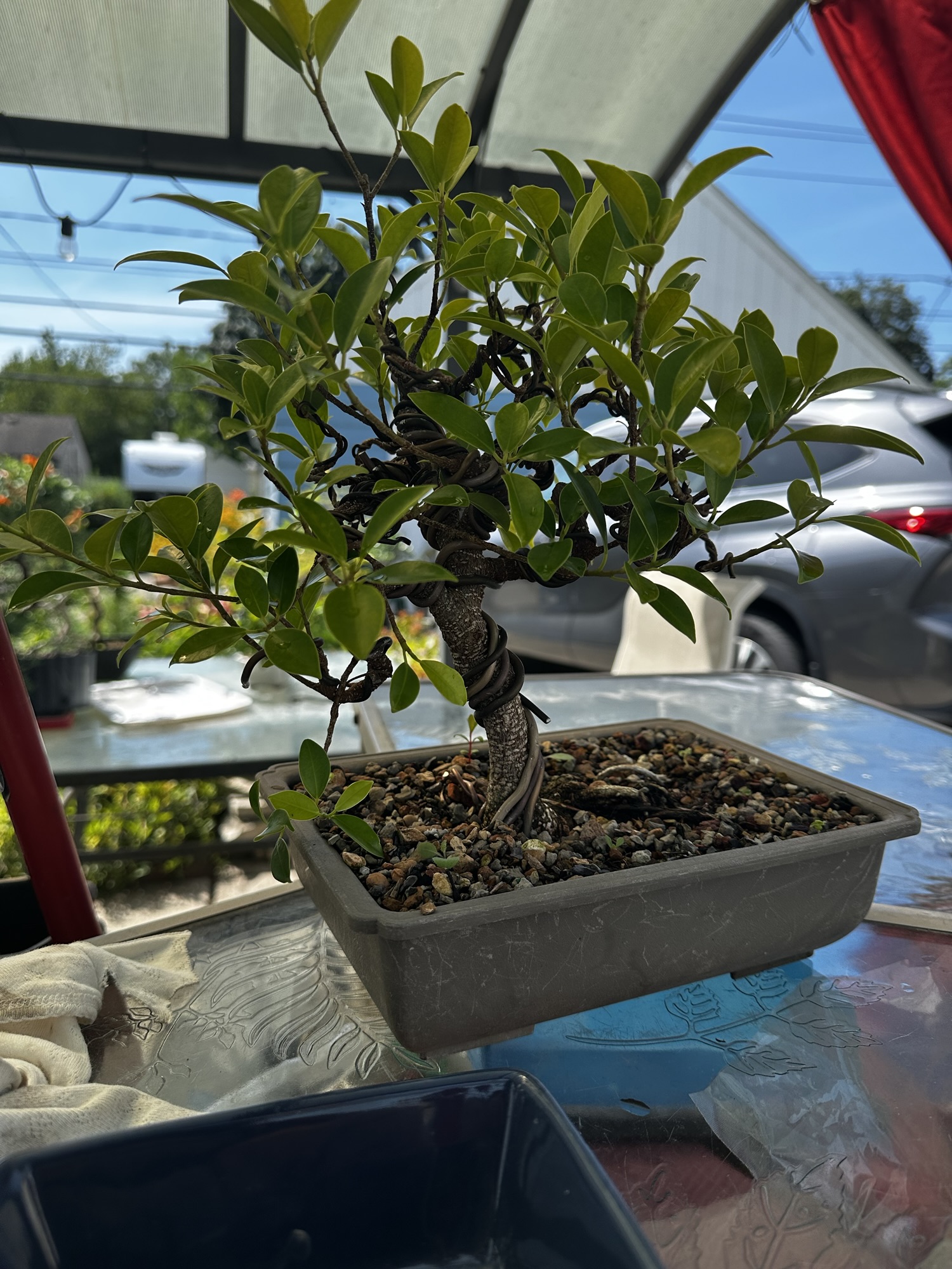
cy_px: 634
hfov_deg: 56.8
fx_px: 880
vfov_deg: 71.6
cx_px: 476
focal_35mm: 24
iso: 80
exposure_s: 1/1721
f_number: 1.78
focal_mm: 6.86
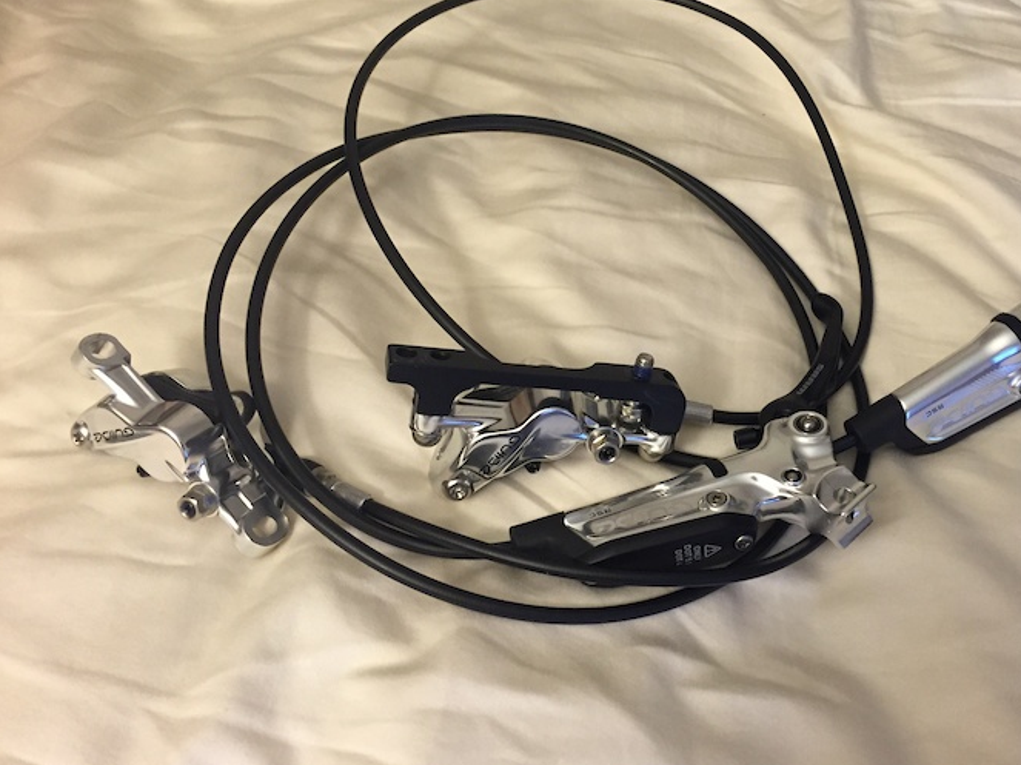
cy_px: 339
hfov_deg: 52.3
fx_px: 1032
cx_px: 610
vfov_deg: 40.6
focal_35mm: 35
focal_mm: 4.15
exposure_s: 1/30
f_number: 2.2
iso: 160
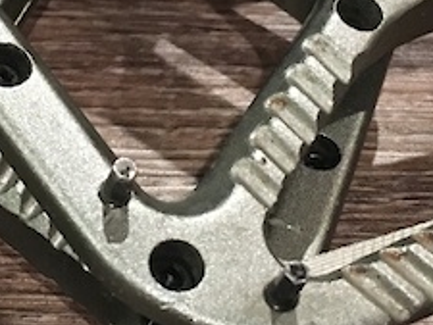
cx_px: 104
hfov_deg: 18.9
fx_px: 1289
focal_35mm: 103
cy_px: 48
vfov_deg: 14.3
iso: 250
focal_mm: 4.15
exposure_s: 1/15
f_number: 2.2
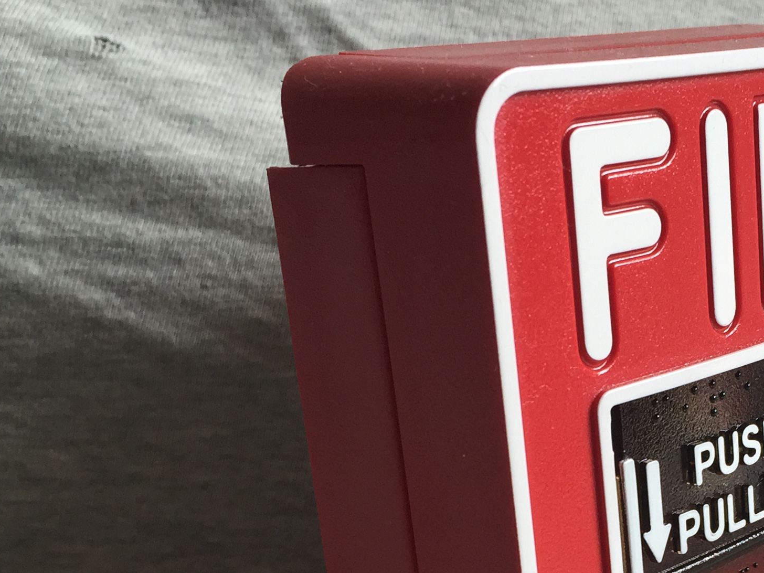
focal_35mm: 65
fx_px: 1435
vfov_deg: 21.8
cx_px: 623
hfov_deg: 29.1
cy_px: 566
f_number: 2.2
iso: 40
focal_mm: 4.15
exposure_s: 1/60
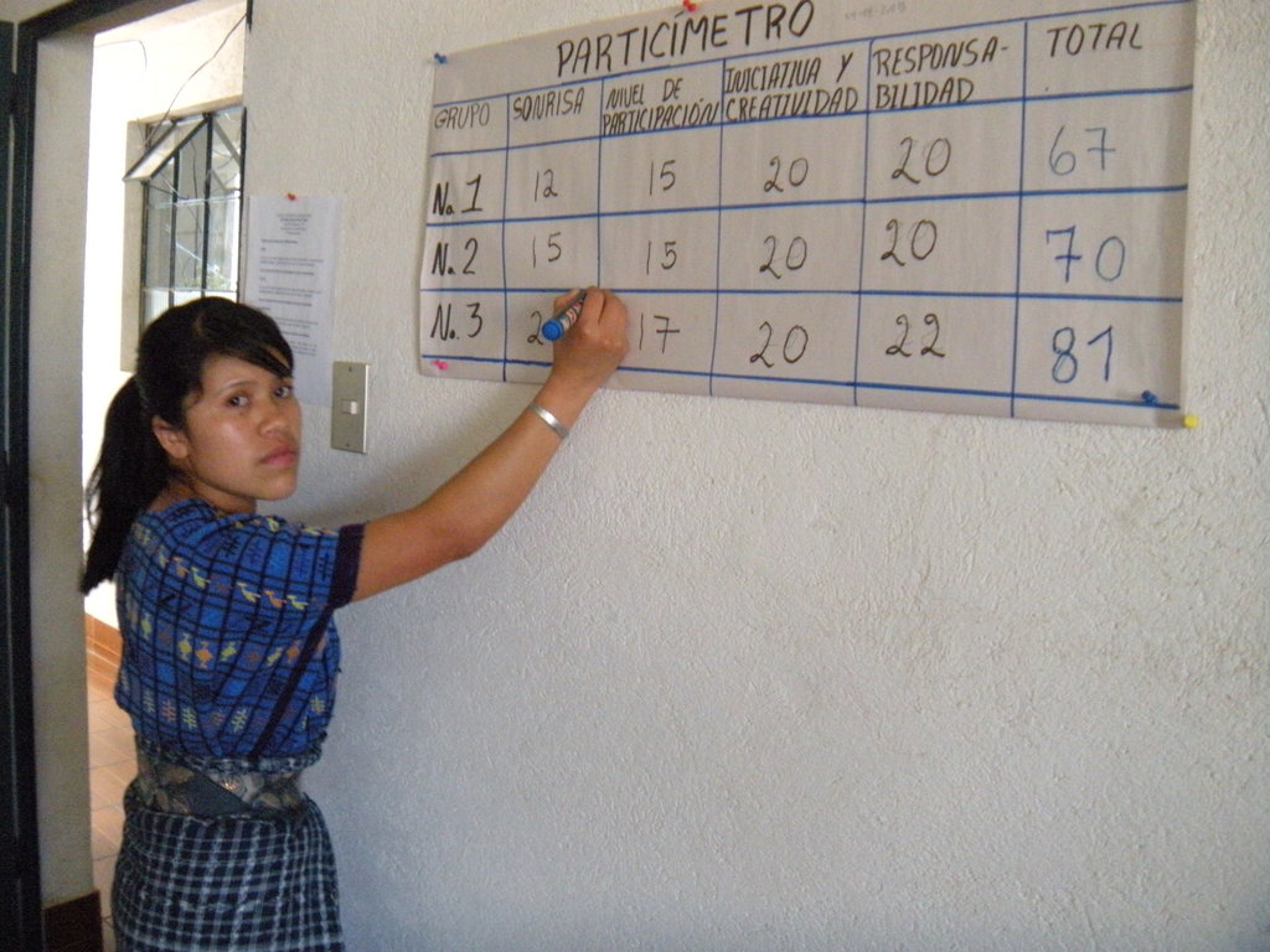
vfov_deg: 40.7
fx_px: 1284
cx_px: 635
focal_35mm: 35
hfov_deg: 52.6
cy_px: 476
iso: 498
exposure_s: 1/8.7
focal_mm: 5.9
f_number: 3.8
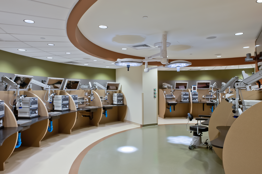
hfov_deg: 73.8
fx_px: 175
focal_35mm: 24
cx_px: 131
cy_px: 87
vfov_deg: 53.1
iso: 100
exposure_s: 5
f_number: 20
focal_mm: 24
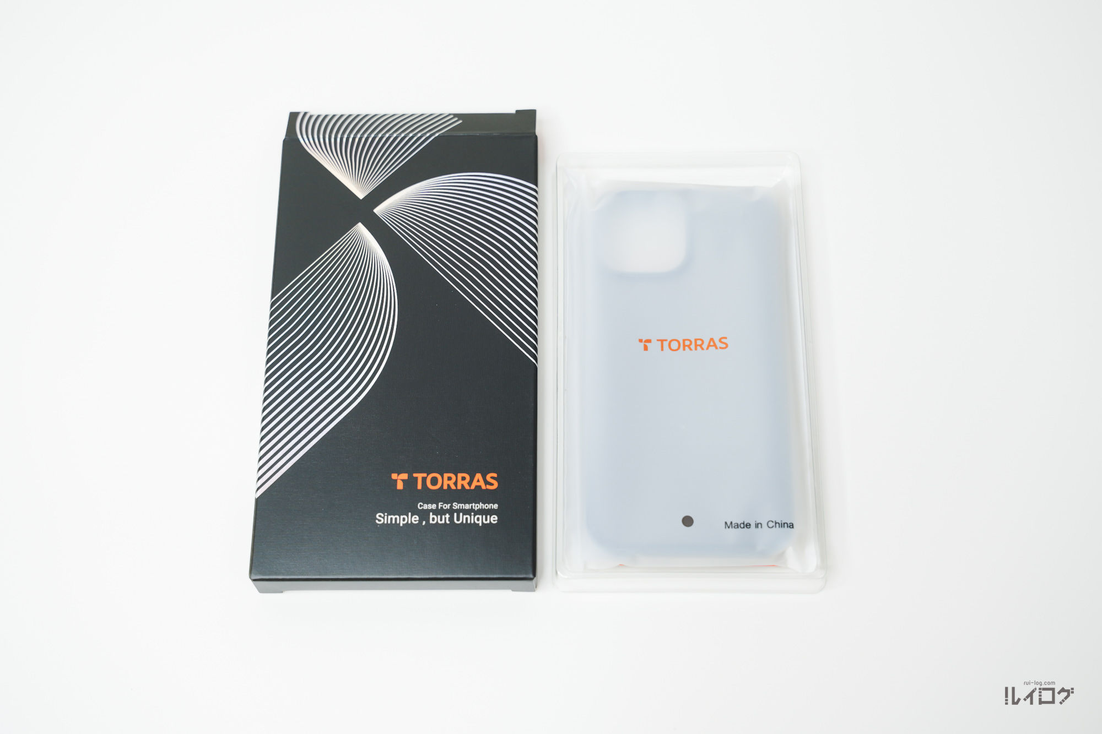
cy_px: 367
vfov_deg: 32.5
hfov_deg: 47.3
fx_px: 1258
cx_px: 551
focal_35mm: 41
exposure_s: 1/125
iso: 200
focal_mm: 41.1
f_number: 4
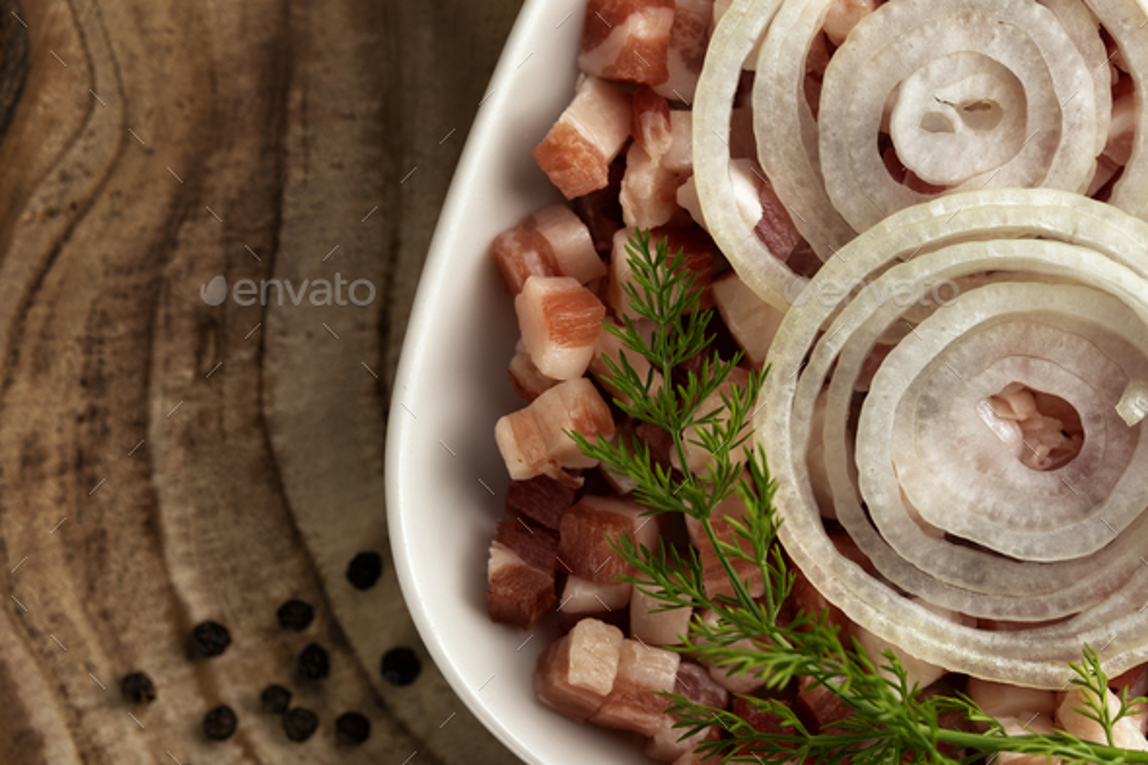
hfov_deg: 22.6
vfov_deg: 15.2
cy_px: 382
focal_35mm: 90
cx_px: 574
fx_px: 2869
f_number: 5
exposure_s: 2
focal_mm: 90
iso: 100
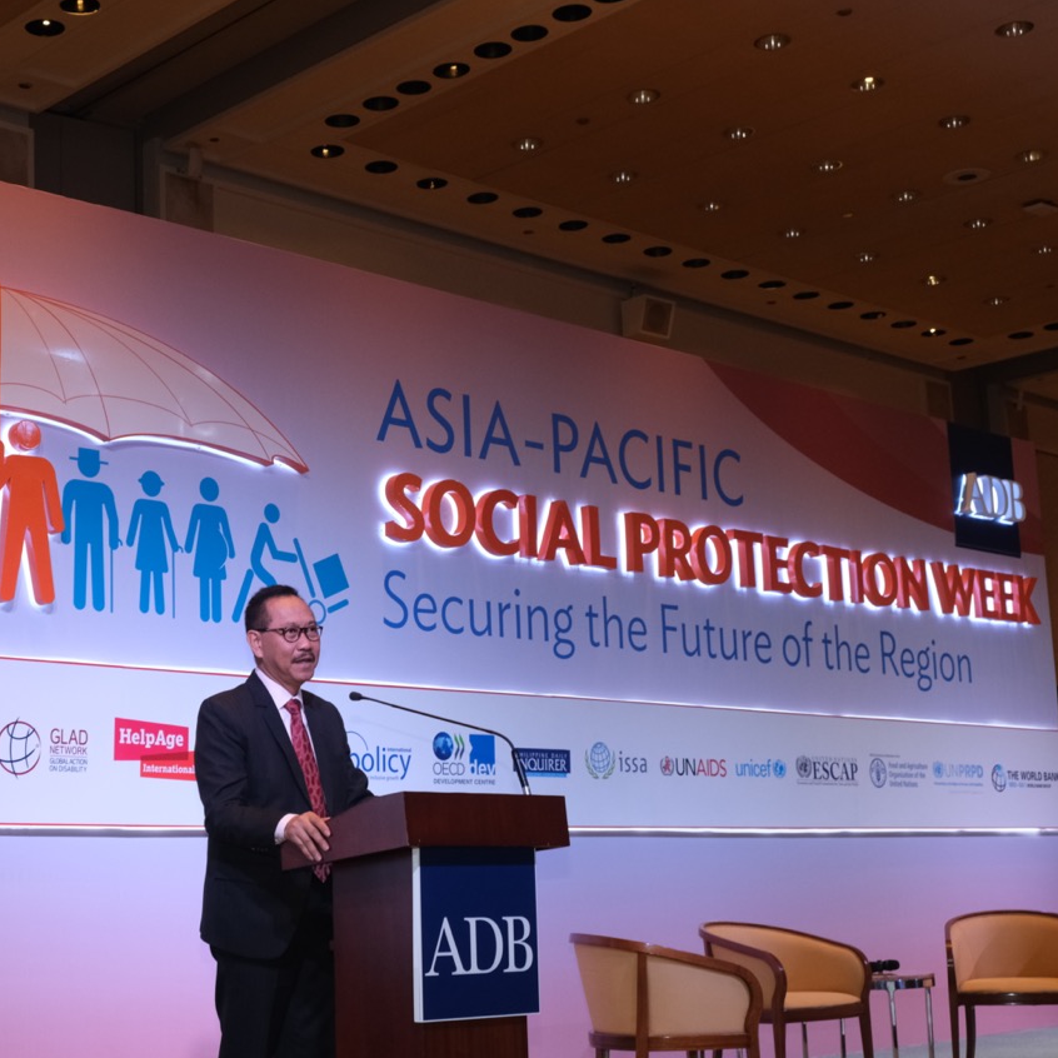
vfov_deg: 31.6
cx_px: 260
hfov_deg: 31.1
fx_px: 1867
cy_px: 531
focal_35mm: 54
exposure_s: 1/125
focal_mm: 27.7
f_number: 5.6
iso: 1600
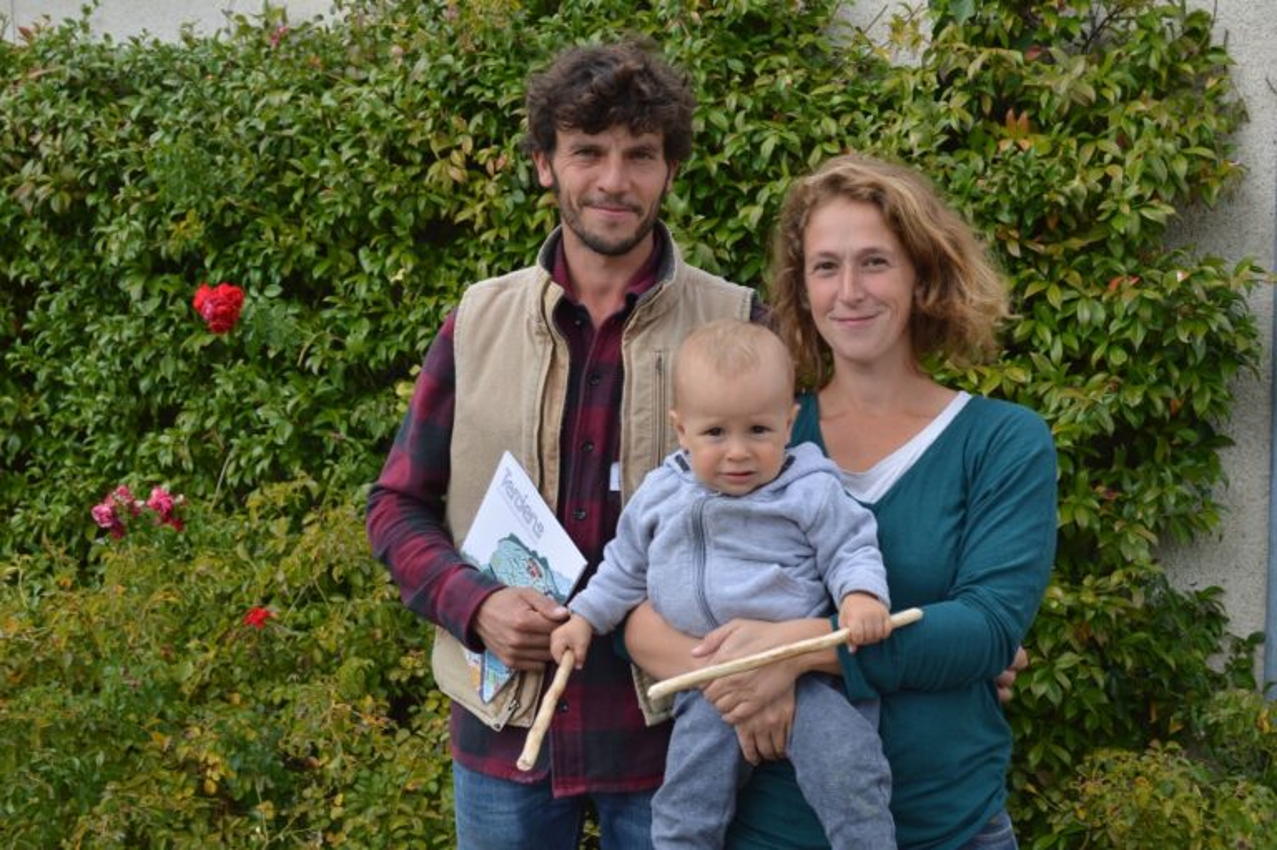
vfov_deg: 28.0
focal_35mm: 48
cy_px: 425
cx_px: 638
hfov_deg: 41.1
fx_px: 1702
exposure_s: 1/200
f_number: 7.1
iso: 100
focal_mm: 32
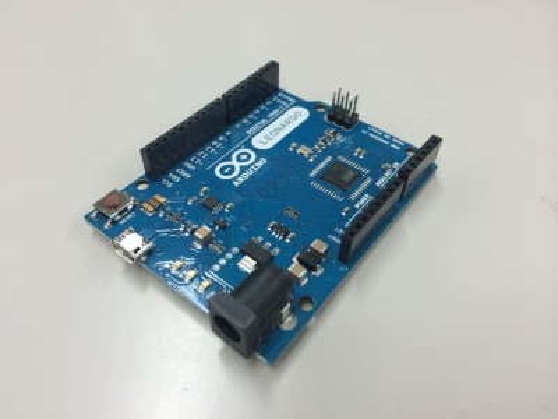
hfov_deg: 60.0
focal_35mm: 30
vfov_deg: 46.8
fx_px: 484
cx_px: 279
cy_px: 210
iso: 32
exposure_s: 1/40
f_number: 2.2
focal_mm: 4.12
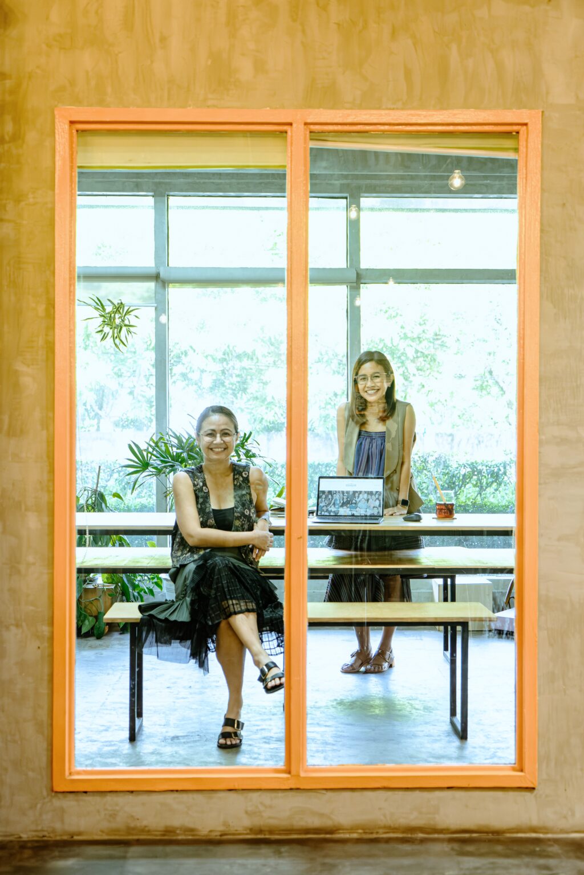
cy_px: 438
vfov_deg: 41.1
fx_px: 1168
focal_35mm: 48
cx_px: 292
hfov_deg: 28.1
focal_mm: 48
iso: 2000
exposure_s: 1/100
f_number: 4
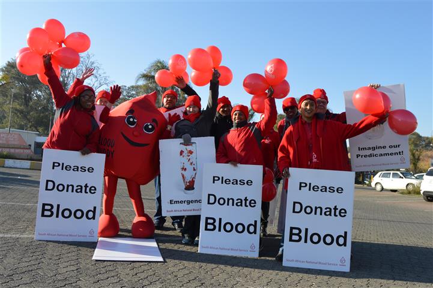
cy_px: 144
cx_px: 216
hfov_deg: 64.6
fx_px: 343
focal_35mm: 28
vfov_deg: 45.6
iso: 100
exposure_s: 1/200
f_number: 7.1
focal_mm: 19
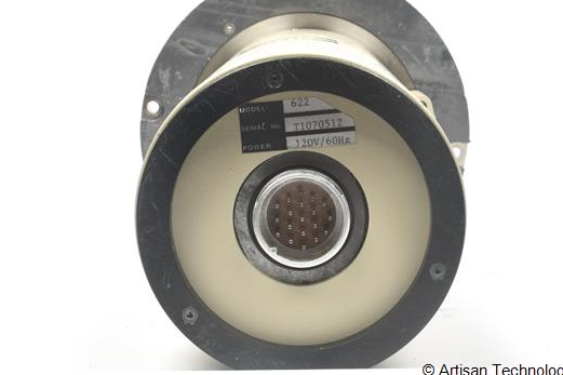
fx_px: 838
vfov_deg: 25.2
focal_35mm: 54
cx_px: 308
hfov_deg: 37.1
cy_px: 165
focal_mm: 31
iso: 200
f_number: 16
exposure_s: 1/200
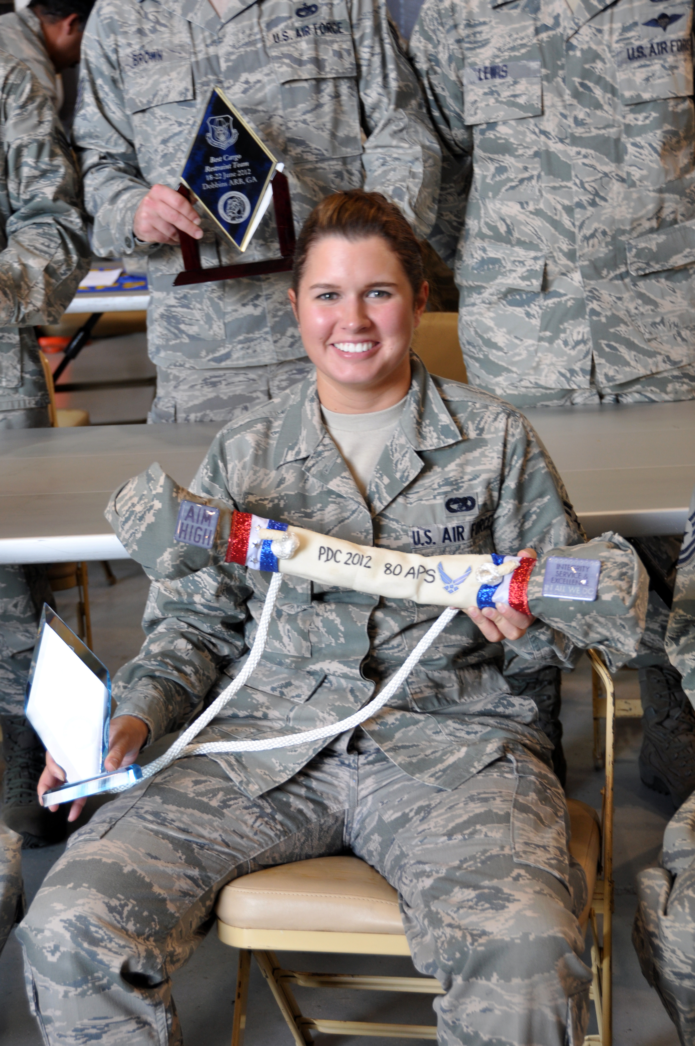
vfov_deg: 29.3
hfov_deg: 19.7
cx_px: 348
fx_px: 2003
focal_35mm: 69
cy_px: 523
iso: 360
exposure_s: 1/30
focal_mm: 46
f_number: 5.6
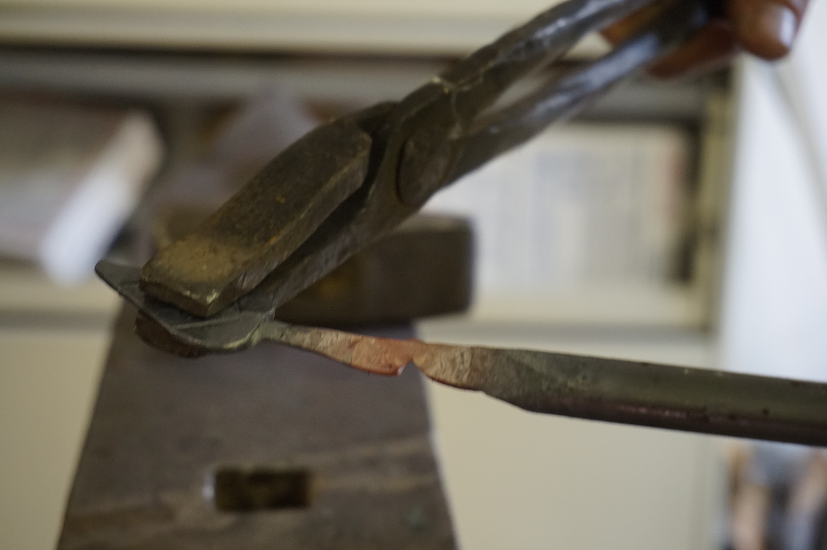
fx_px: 1653
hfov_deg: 28.1
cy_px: 275
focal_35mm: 72
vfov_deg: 18.9
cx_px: 414
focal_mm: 48
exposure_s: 1/80
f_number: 5.6
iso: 1250
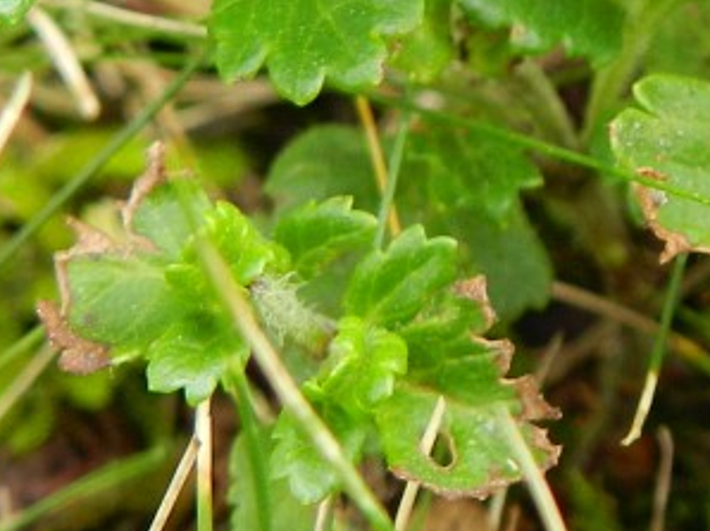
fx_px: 2644
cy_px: 38
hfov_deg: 14.8
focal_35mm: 129
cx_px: 870
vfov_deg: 11.4
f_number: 3.7
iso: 160
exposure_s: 1/100
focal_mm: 5.6
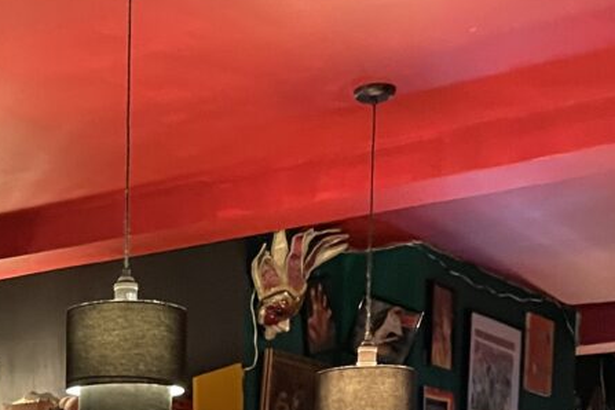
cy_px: 750
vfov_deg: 13.2
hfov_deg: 21.2
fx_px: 1589
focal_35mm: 93
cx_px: 12
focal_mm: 4.2
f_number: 1.6
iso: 800
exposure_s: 1/25
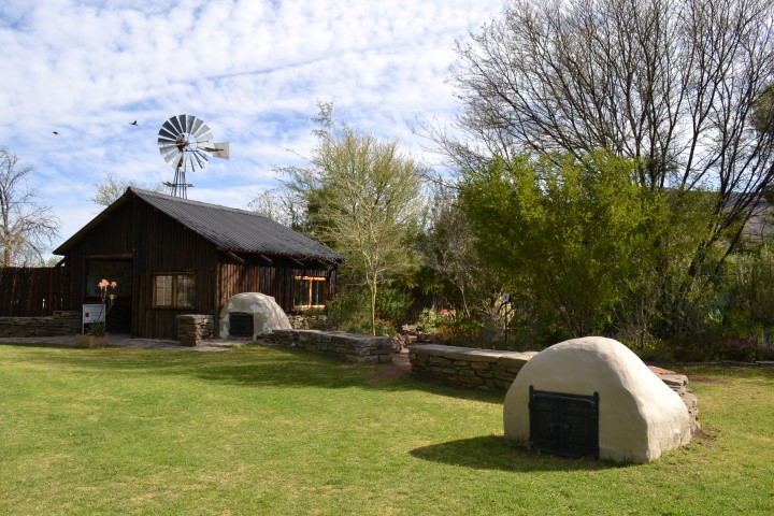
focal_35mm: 27
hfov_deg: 67.4
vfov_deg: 47.9
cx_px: 387
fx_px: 580
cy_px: 258
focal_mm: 18
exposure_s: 1/200
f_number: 7.1
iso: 100
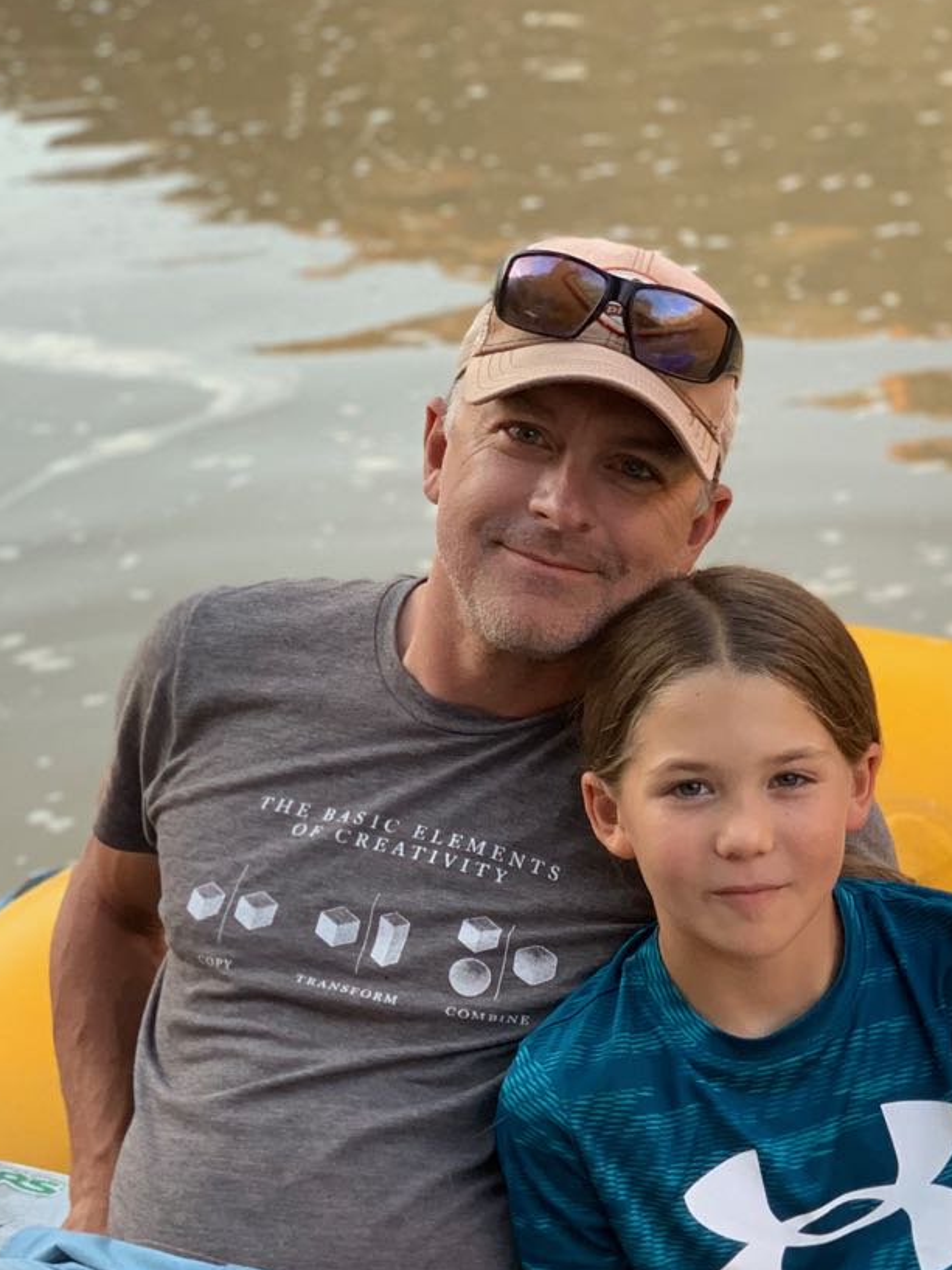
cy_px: 1070
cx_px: 567
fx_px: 3265
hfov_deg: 16.6
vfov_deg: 21.7
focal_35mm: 89
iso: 125
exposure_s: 1/100
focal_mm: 6
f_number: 2.4
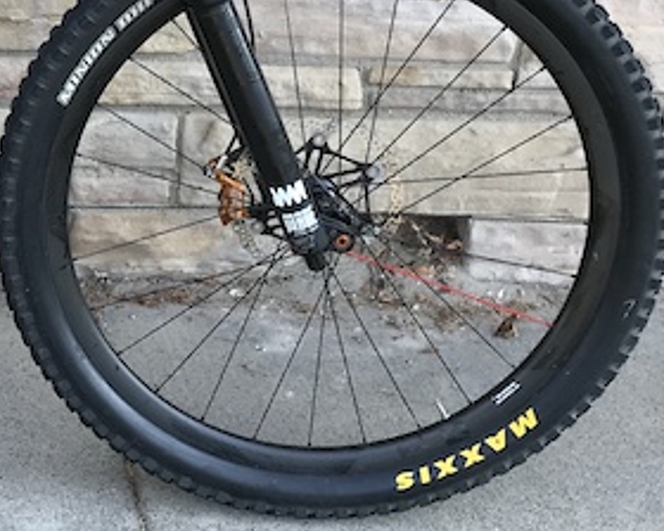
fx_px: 1533
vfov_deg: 18.9
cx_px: -178
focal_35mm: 78
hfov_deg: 22.2
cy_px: -57
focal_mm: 3.99
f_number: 1.8
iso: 20
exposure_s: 1/188
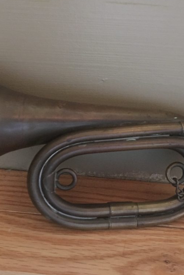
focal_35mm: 41
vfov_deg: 47.4
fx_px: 314
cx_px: 104
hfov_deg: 32.6
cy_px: 135
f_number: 2.2
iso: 200
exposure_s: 1/4
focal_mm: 4.15
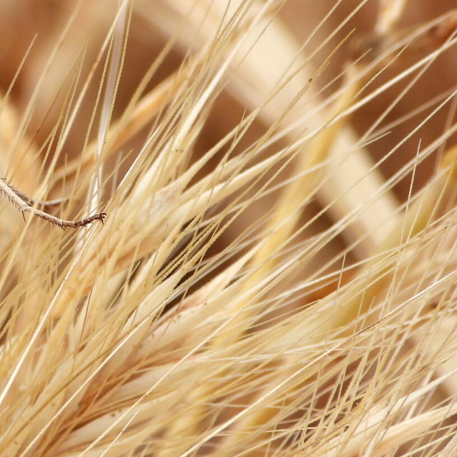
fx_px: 10545
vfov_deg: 2.5
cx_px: -152
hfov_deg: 2.5
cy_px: 243
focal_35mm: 706
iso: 100
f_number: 4.5
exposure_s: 1/200
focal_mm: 45.8
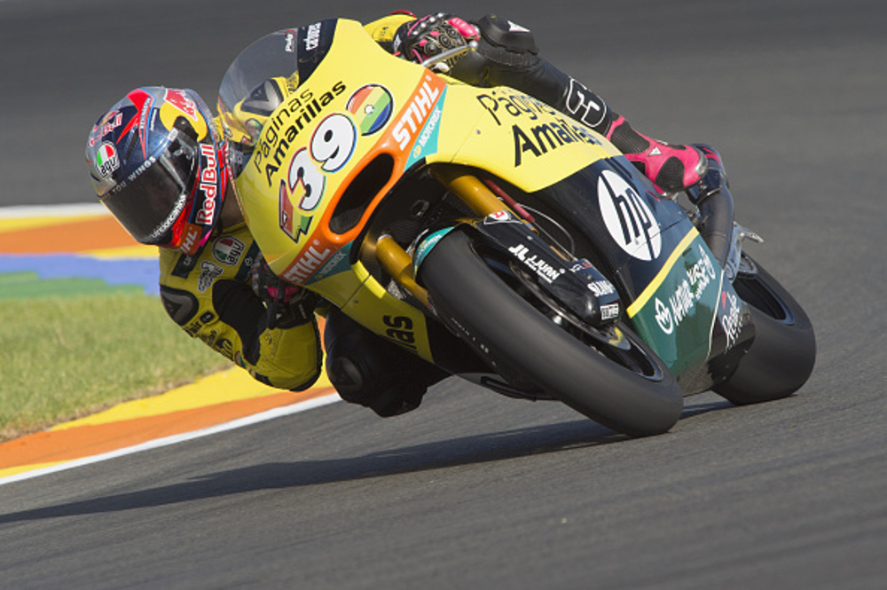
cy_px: 295
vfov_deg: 1.4
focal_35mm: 1000
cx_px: 444
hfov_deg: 2.1
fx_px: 24618
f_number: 10
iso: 1000
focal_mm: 1000
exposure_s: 1/1000
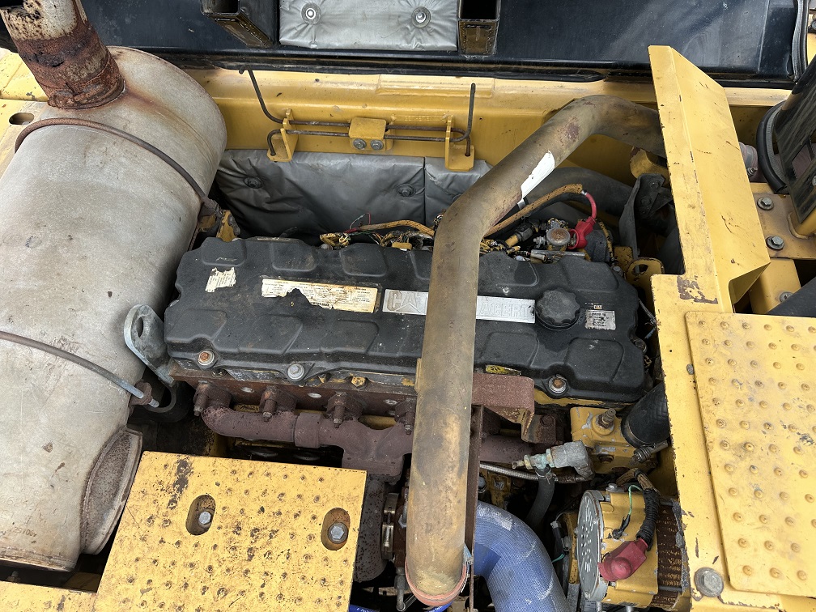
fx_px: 566
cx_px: 408
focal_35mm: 24
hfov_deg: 71.6
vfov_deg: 56.8
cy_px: 306
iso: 80
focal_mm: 6.86
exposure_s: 1/626
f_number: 1.78
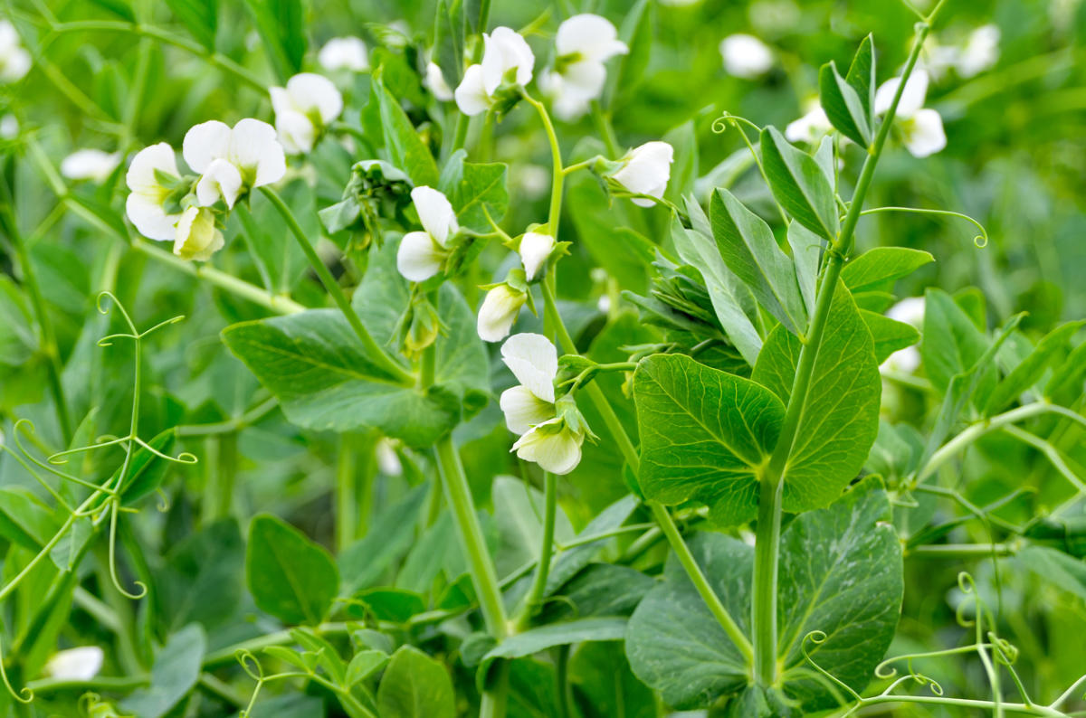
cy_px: 359
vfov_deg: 11.7
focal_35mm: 117
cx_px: 543
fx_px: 3521
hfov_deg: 17.5
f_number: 7.1
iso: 200
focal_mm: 78
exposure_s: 1/160
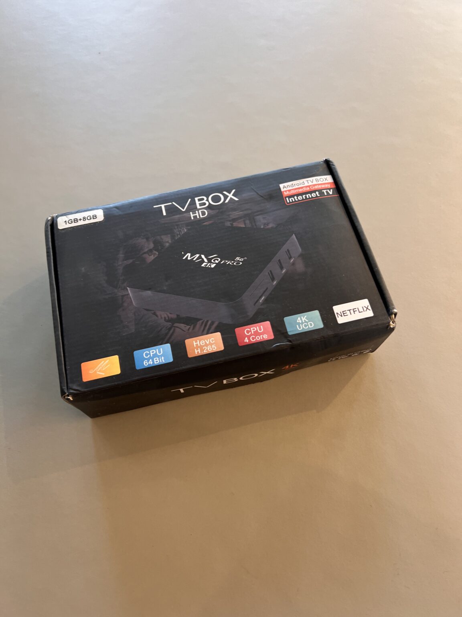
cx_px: 231
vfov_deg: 67.3
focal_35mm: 26
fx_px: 463
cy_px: 308
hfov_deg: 53.1
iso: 100
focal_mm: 5.7
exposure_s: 1/100
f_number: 1.5
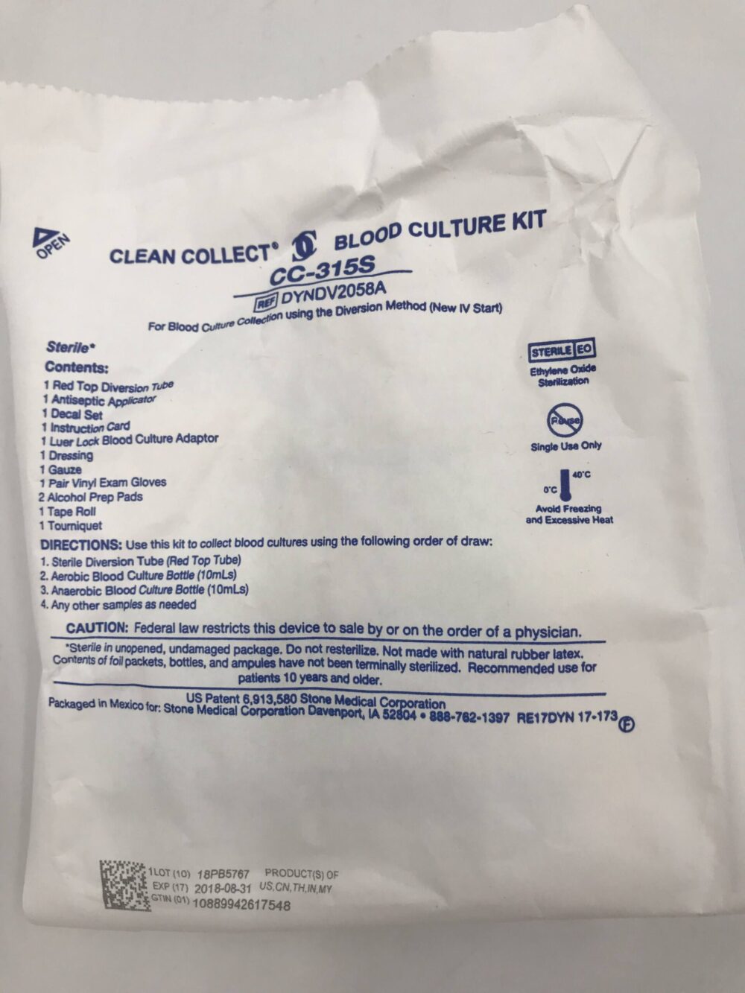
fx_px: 803
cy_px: 496
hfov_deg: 49.8
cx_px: 372
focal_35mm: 28
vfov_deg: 63.4
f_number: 1.8
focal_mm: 3.99
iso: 32
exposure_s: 1/120
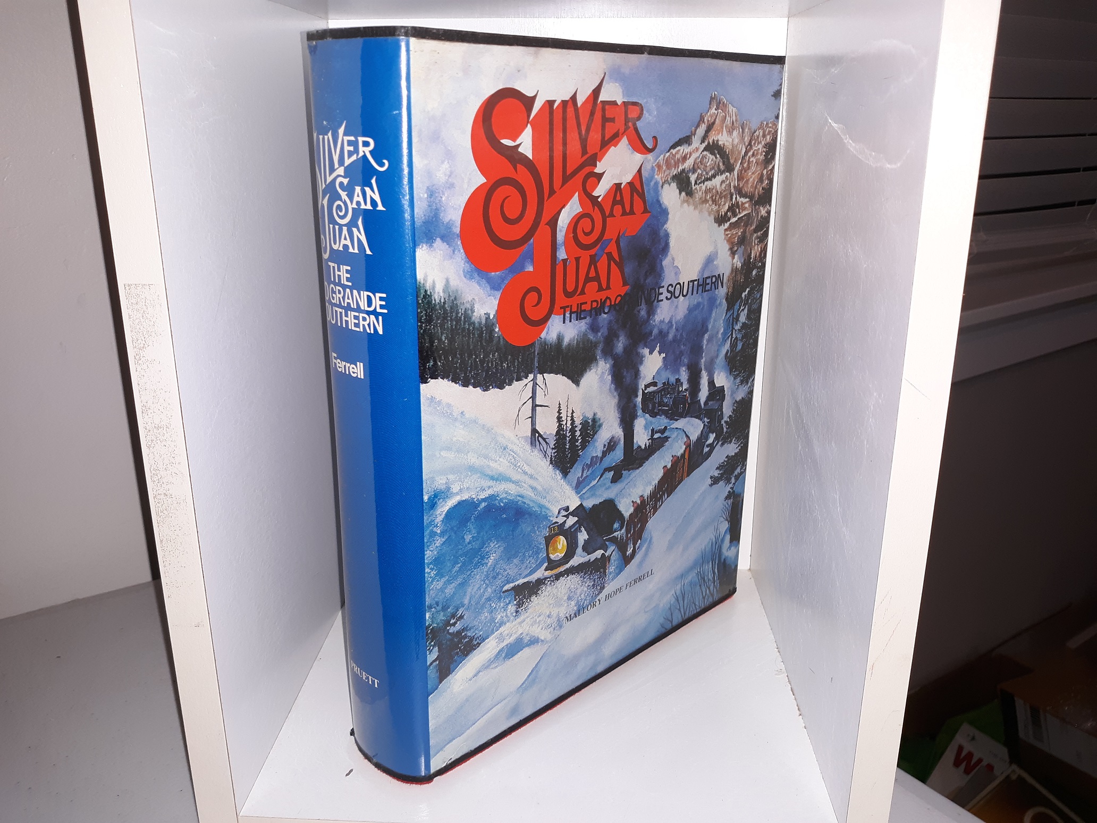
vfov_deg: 49.7
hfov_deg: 63.4
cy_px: 412
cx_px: 548
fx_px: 887
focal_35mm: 28
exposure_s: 1/60
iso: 50
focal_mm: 3.7
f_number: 1.7
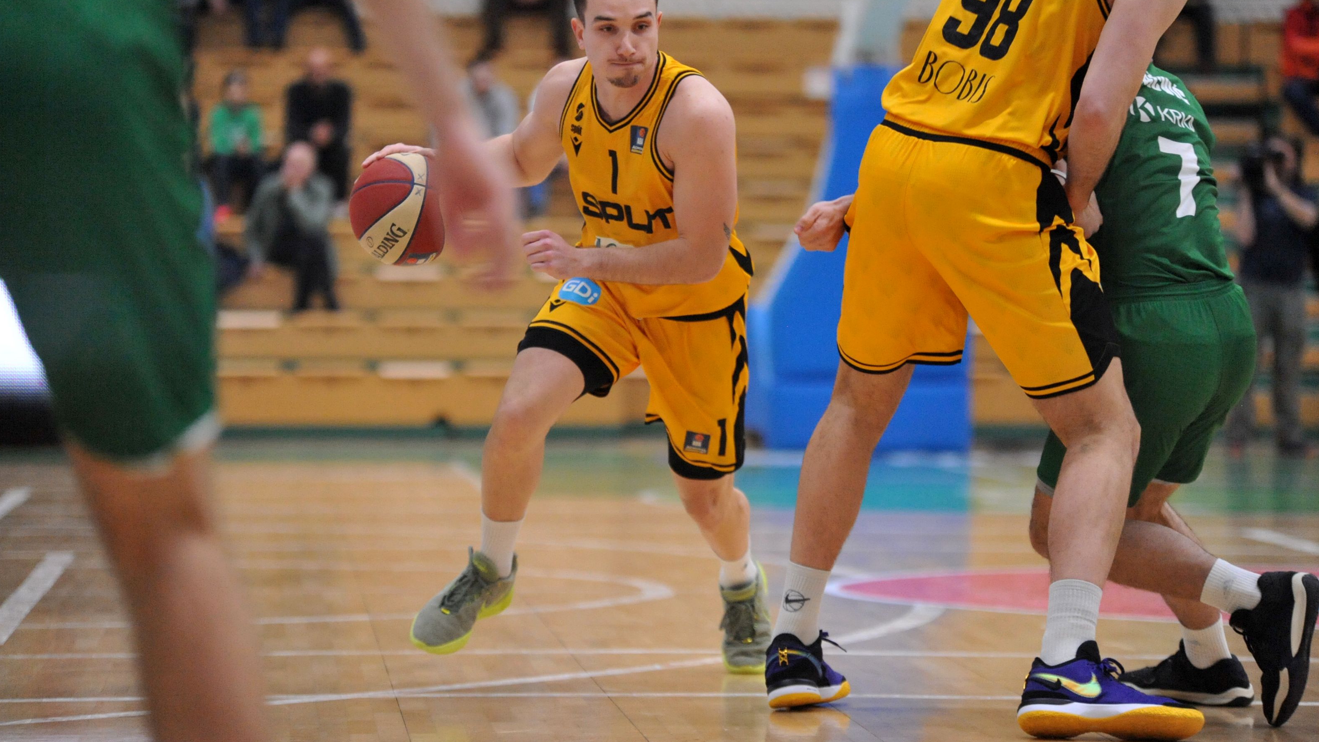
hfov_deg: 12.8
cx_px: 659
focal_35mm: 168
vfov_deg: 7.2
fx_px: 5876
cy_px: 309
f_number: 2.8
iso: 6400
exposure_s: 1/1000
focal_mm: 160
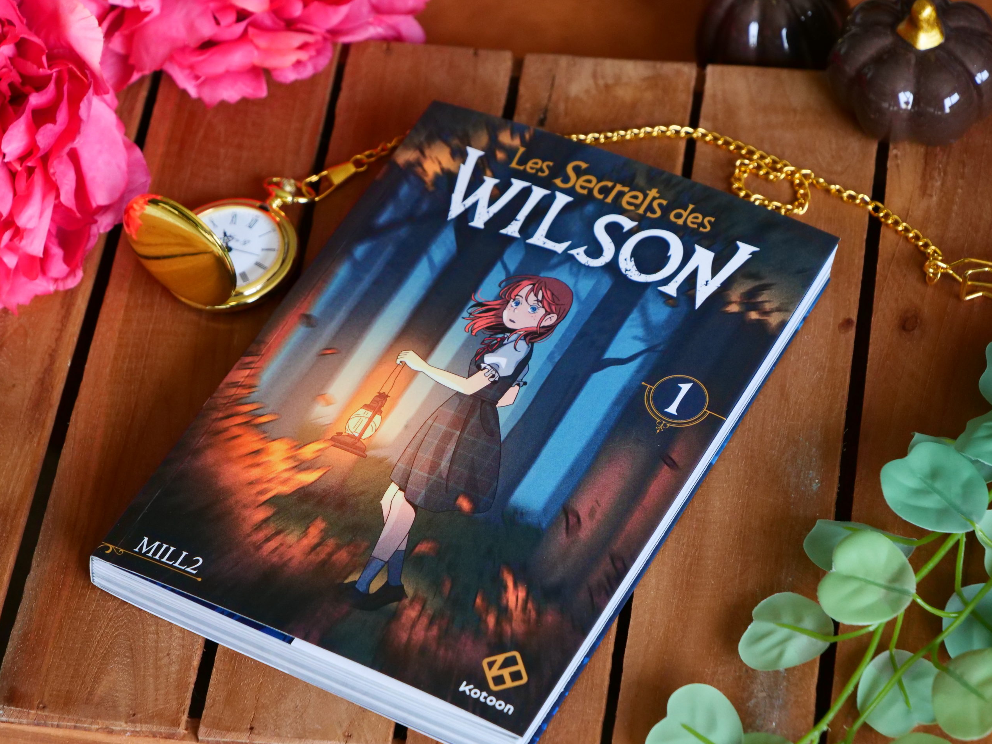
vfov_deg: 13.1
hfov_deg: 17.4
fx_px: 3238
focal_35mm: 113
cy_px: 375
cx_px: 499
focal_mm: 56
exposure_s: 1/100
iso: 1600
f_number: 5
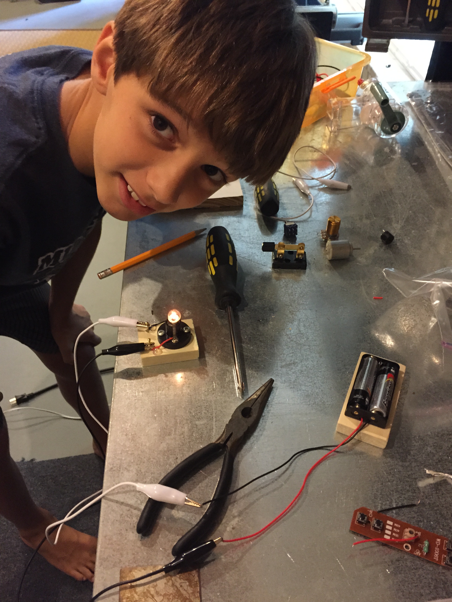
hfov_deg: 48.2
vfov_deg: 61.7
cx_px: 226
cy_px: 301
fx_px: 505
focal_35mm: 29
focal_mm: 4.15
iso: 250
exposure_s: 1/15
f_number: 2.2
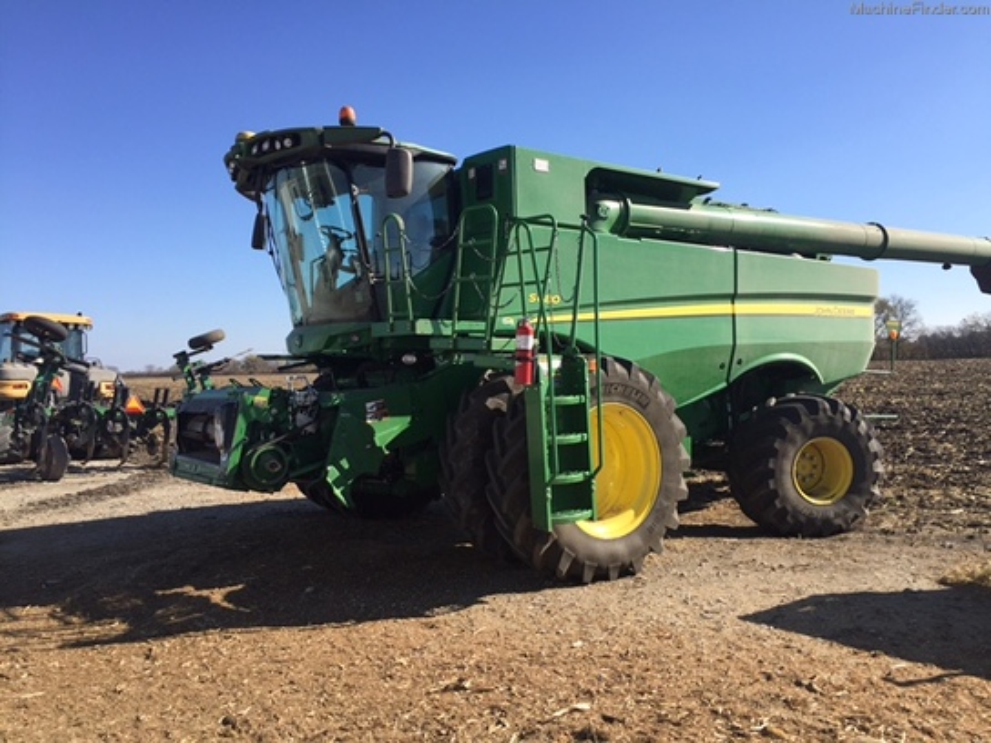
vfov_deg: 48.2
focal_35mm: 29
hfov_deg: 61.7
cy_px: 372
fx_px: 830
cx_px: 496
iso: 32
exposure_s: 1/1319
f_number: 2.2
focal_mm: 4.15
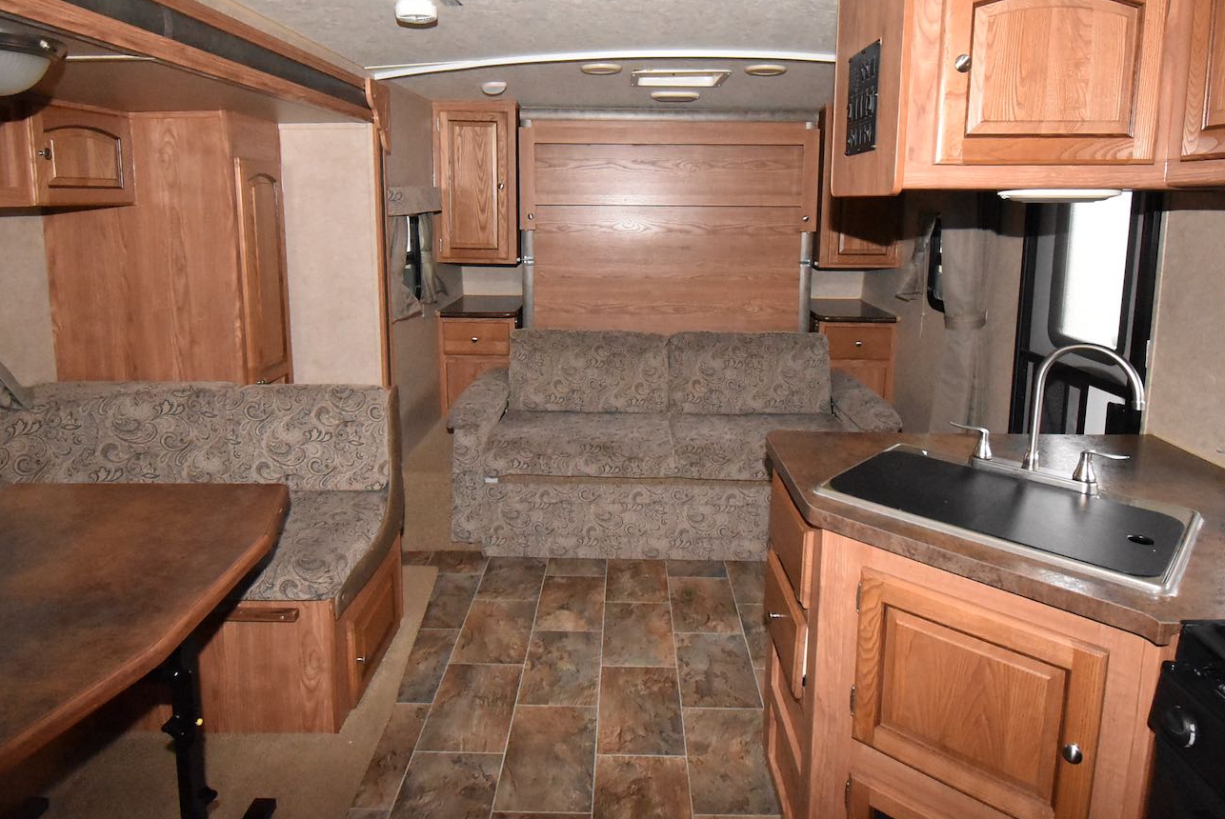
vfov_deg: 59.0
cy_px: 317
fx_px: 715
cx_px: 626
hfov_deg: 81.1
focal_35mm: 21
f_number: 4.5
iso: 6400
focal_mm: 10
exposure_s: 1/60
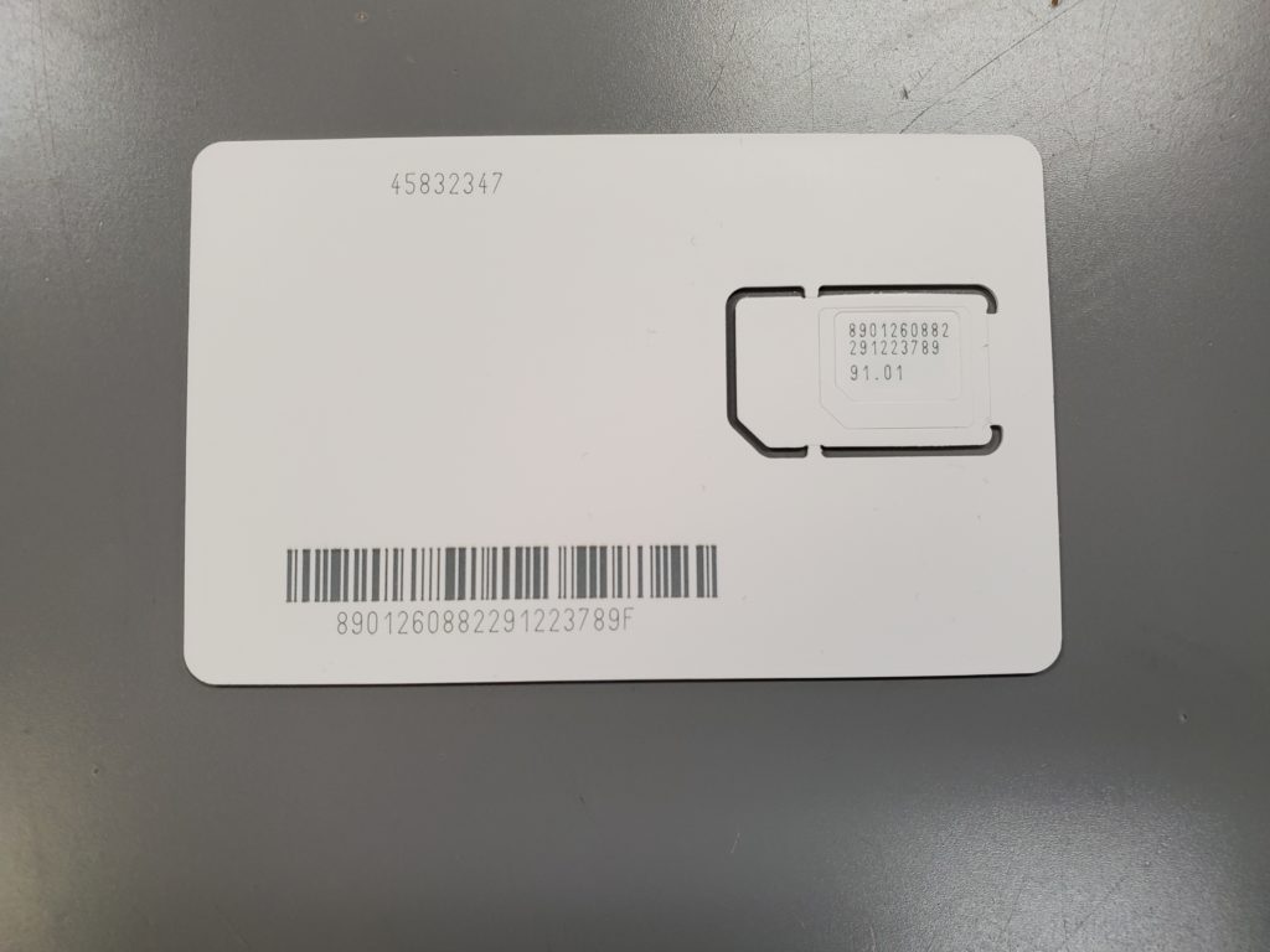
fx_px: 954
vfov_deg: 53.1
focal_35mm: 26
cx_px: 635
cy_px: 476
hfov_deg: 67.3
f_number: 2.4
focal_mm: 4.3
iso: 160
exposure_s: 1/120
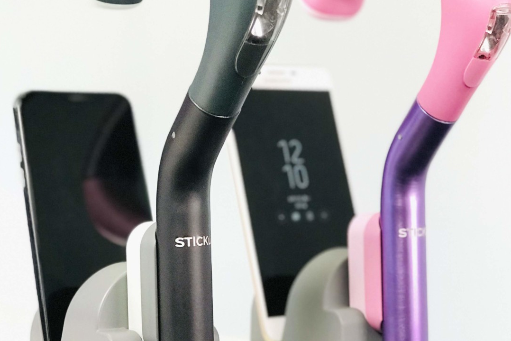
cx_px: 260
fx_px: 1249
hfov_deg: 23.1
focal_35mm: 88
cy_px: 103
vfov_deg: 15.5
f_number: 2.8
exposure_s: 1/50
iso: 200
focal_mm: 6.6
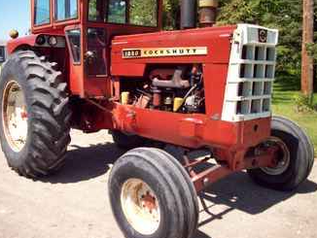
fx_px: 357
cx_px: 155
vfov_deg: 36.9
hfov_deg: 47.8
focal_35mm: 39
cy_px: 121
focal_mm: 6.2
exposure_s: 1/230
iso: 80
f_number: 5.6
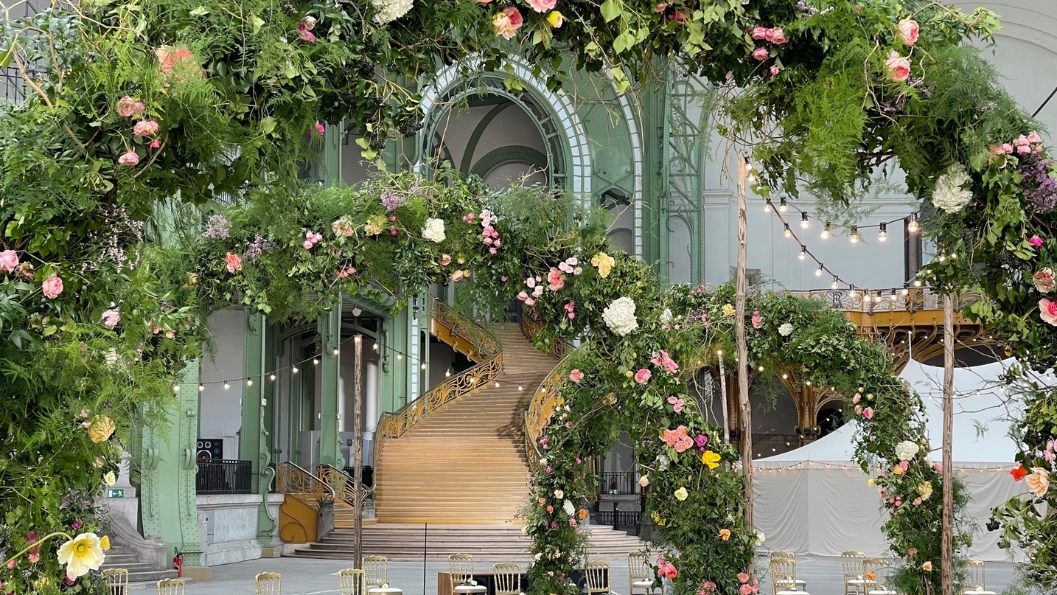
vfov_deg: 17.2
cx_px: 528
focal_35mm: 70
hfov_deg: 30.1
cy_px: 301
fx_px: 1962
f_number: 2.2
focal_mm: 7.5
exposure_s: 1/122
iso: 50
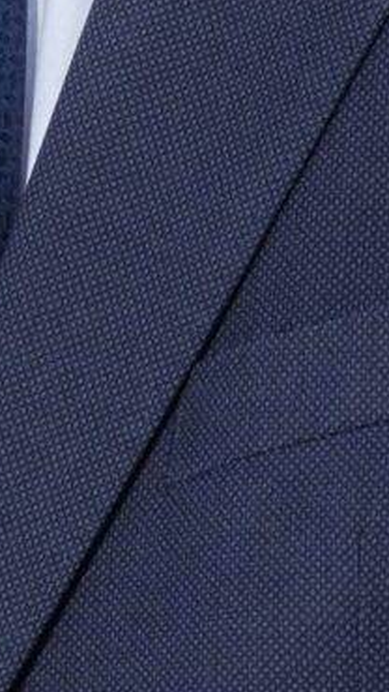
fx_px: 18896
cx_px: -109
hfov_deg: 1.2
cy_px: -382
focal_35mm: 1030
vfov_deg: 2.1
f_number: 4.5
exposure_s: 1/500
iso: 160
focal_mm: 94.5
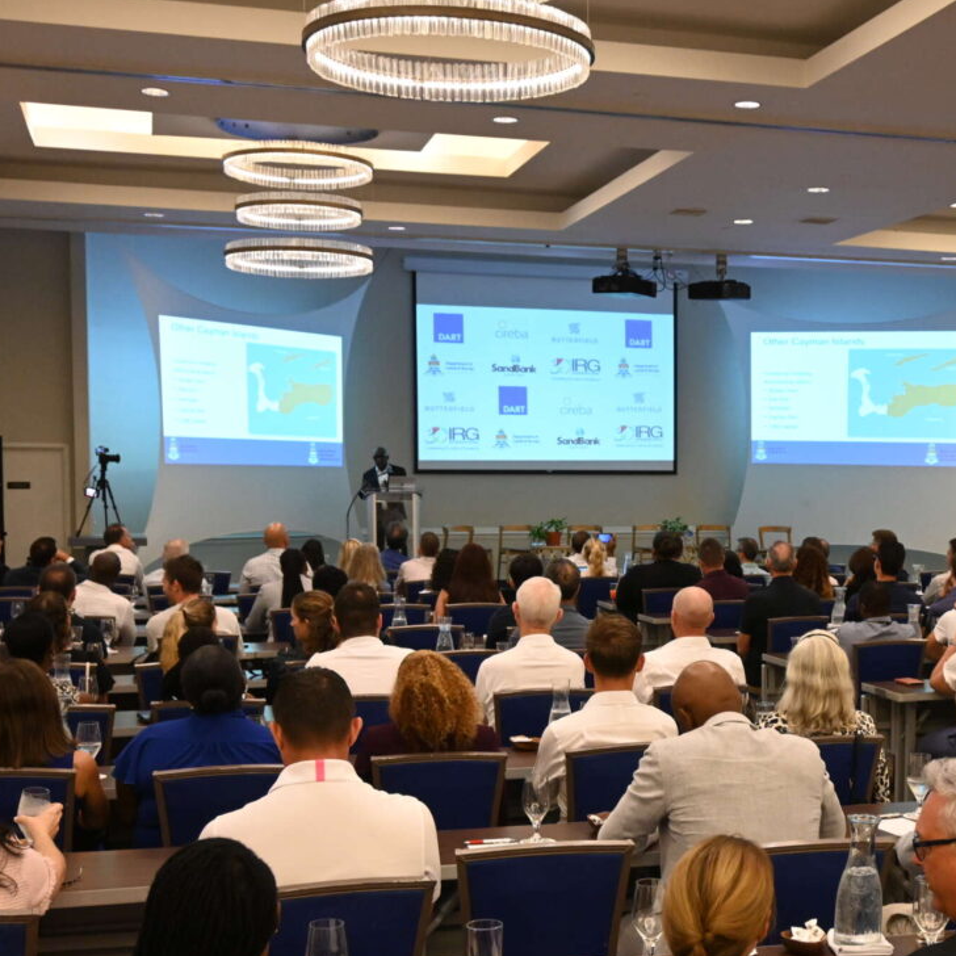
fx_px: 1637
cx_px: 746
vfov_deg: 32.4
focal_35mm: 52
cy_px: 595
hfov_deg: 31.8
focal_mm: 21.5
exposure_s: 1/125
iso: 2000
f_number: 4
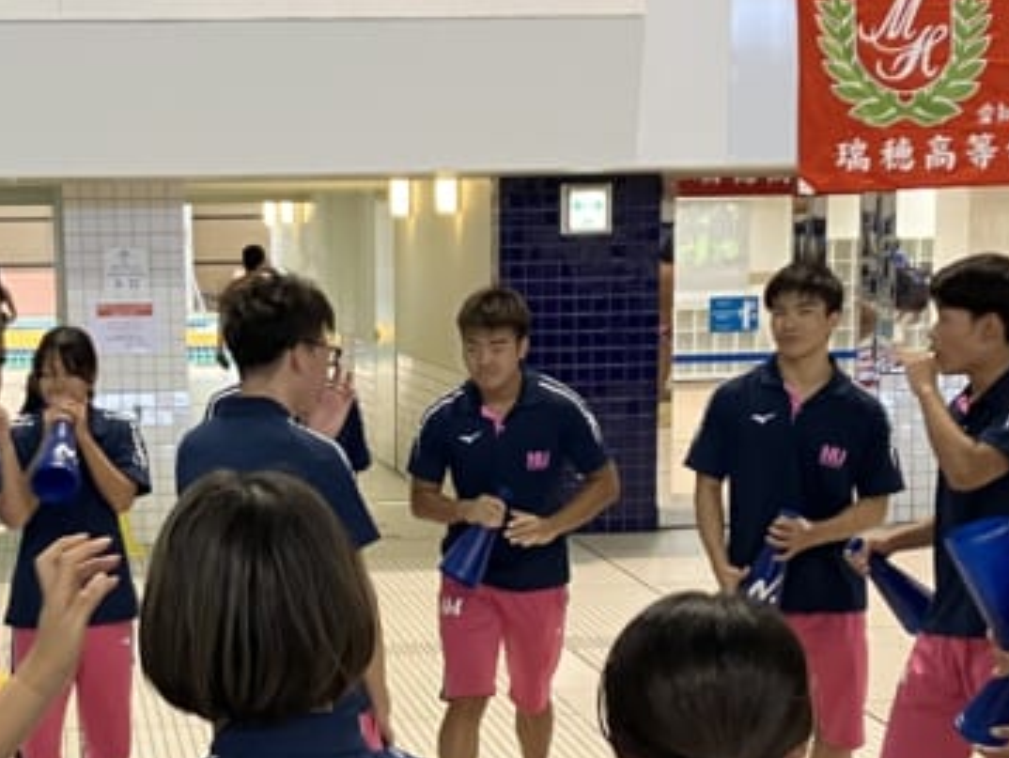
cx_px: 287
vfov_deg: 18.2
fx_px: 2333
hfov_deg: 24.2
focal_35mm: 80
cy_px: 651
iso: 125
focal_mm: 3.99
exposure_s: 1/60
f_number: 1.8
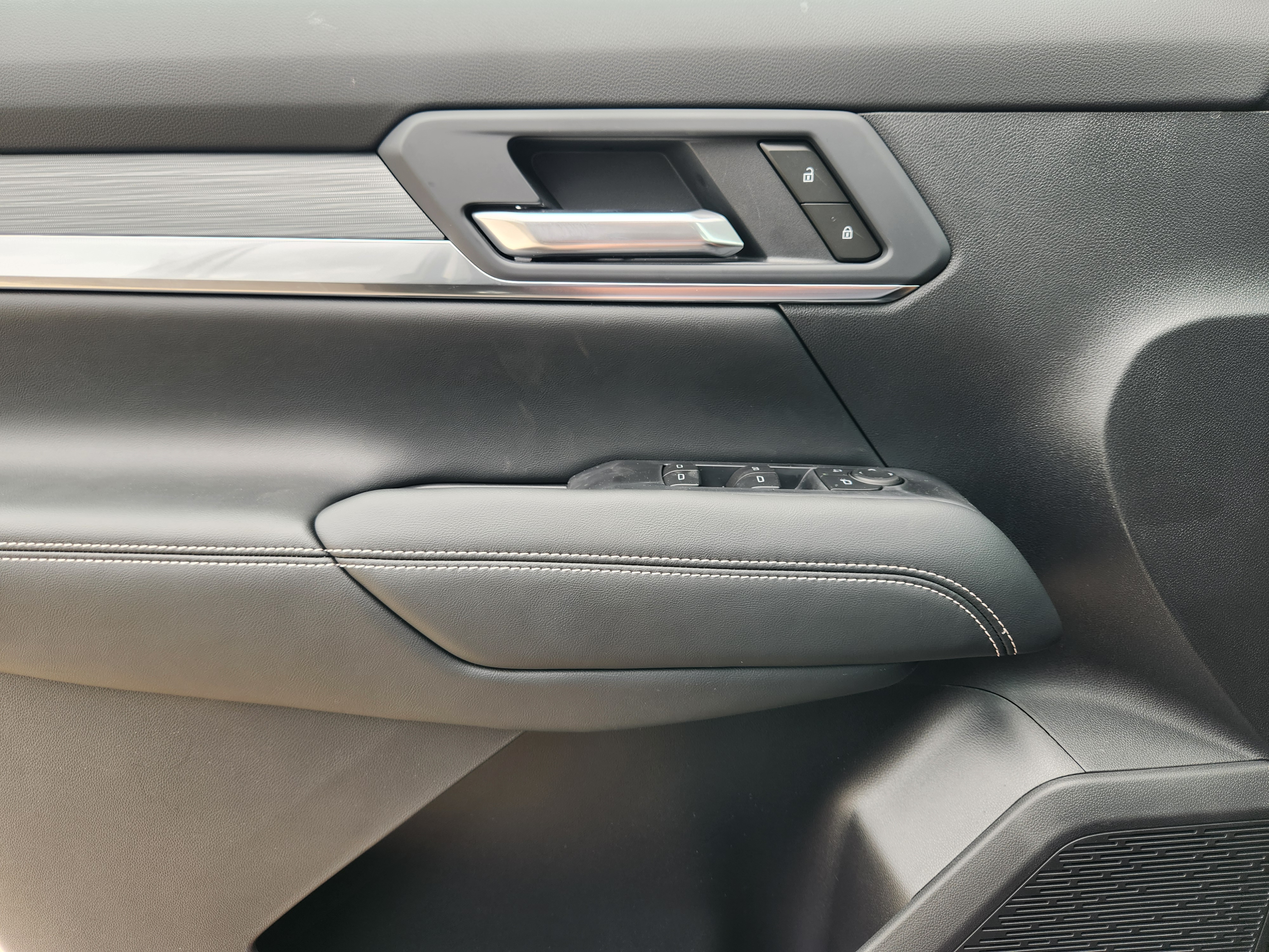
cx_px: 634
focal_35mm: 23
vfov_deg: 58.9
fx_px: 843
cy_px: 476
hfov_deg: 73.9
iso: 50
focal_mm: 5.4
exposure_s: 1/180
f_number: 1.8
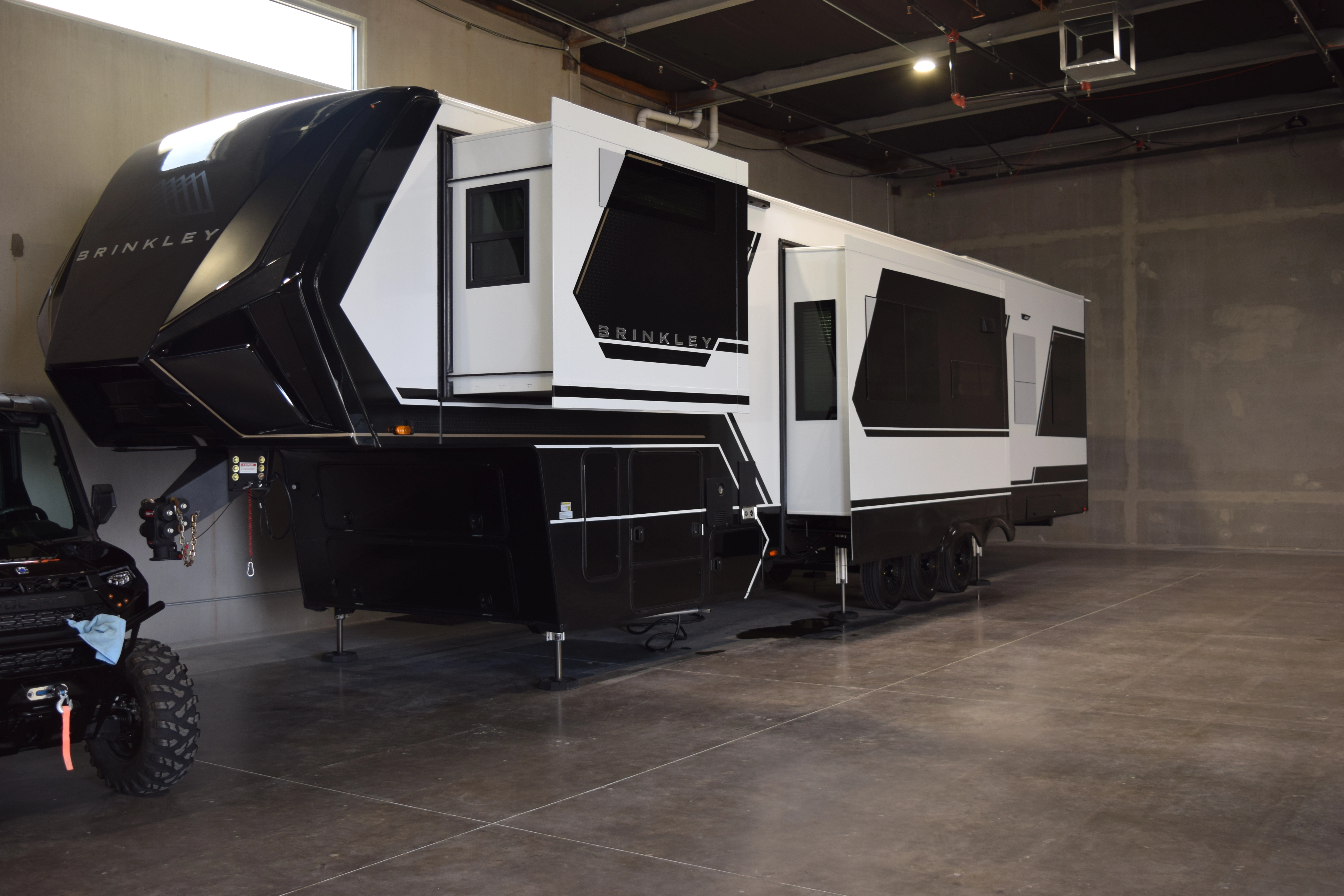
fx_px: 1344
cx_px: 672
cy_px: 448
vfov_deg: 36.9
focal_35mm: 36
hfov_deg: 53.1
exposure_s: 1/90
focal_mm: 24
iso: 400
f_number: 4.8
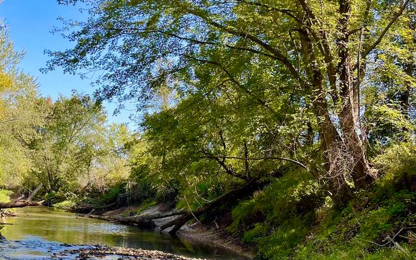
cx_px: 99
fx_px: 521
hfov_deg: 42.0
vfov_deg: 27.5
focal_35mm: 46
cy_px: 200
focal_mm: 5.1
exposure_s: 1/587
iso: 32
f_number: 1.6
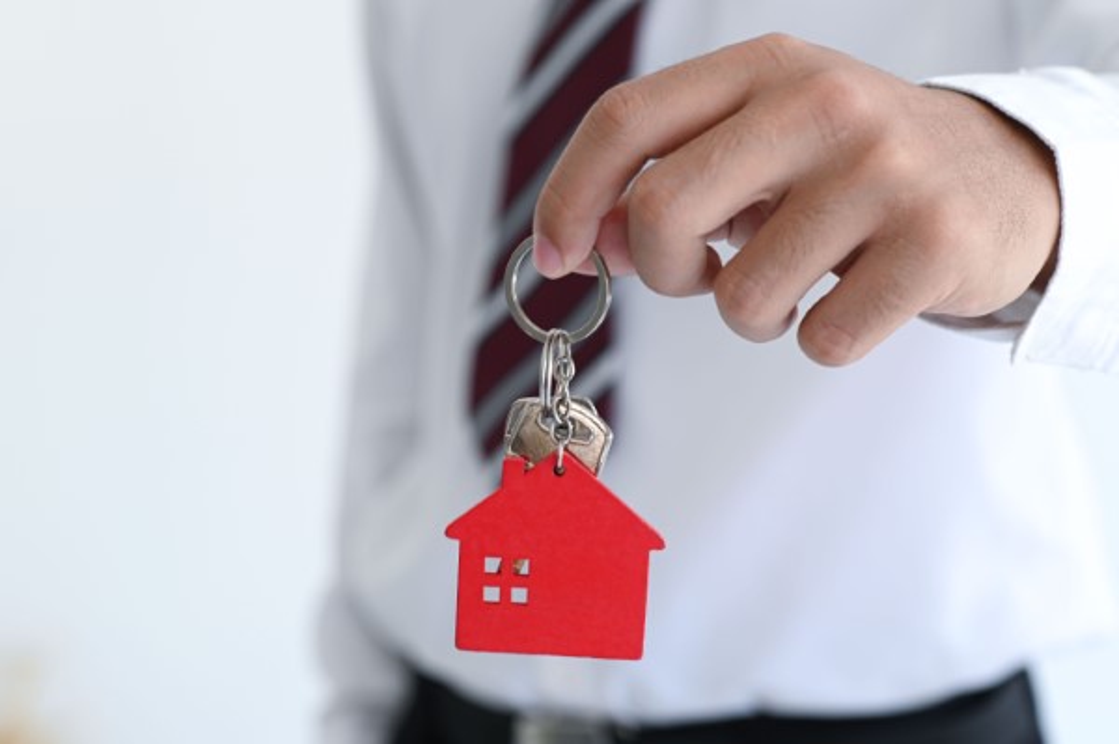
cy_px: 372
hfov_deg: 23.9
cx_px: 560
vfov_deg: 16.0
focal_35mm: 85
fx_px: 2640
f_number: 5
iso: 800
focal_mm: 85
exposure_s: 1/50
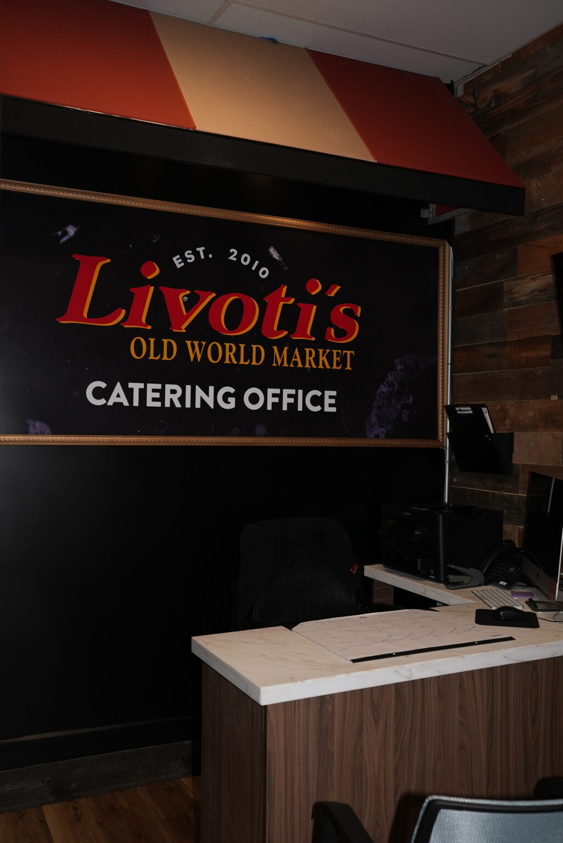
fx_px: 820
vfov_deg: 54.4
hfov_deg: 37.9
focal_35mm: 35
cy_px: 422
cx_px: 282
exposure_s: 1/160
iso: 500
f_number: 5
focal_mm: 35
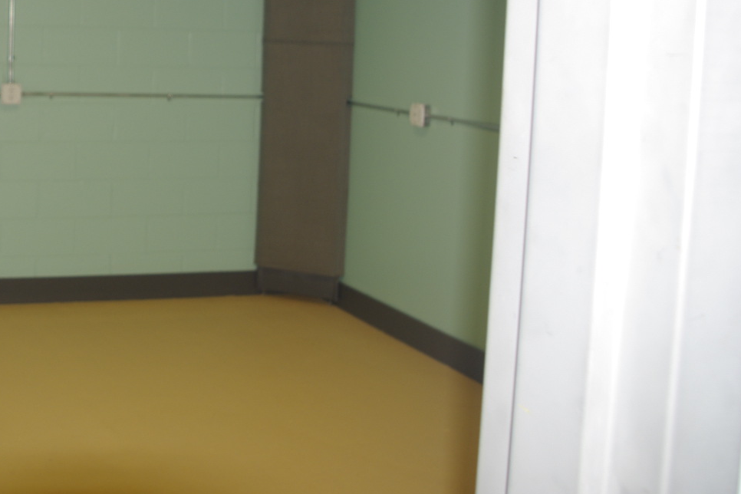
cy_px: 87
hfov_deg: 36.5
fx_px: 1050
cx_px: 75
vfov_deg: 25.9
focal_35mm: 51
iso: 100
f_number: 3.5
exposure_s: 1/30
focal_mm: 18
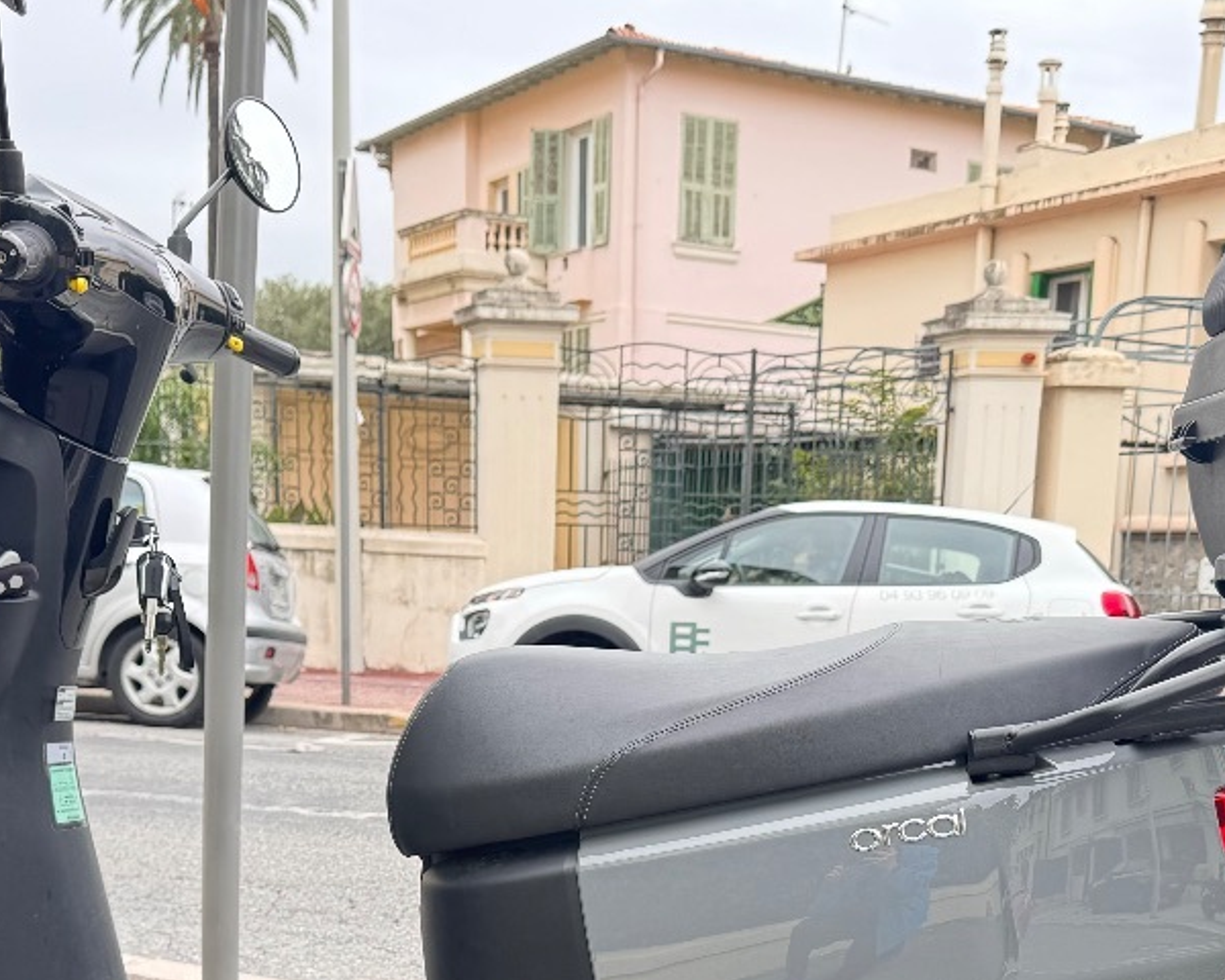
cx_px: 659
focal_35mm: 50
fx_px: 1813
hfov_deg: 37.3
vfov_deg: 28.6
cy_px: 945
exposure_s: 1/178
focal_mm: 6.86
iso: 80
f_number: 1.78
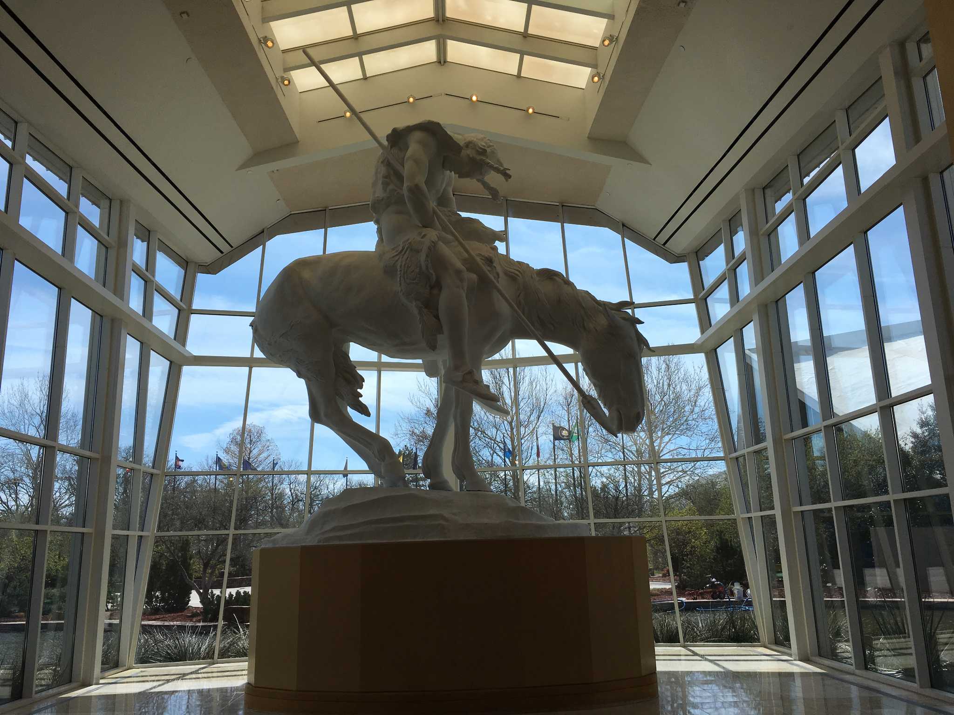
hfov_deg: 61.7
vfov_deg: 48.2
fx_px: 799
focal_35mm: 29
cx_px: 477
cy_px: 358
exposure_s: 1/1399
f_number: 2.2
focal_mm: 4.2
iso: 25
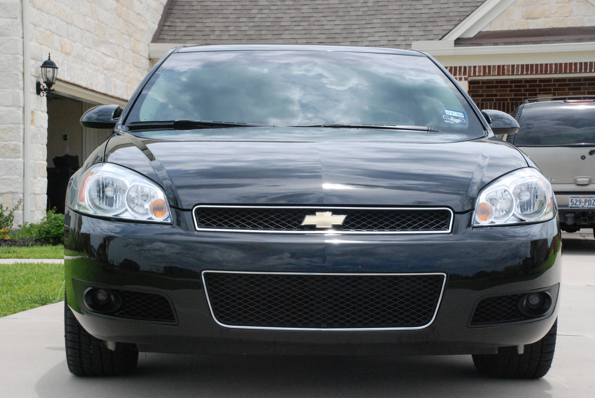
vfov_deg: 18.2
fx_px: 1241
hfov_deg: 27.0
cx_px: 298
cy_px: 199
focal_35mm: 75
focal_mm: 50
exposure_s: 1/1000
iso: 1600
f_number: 16
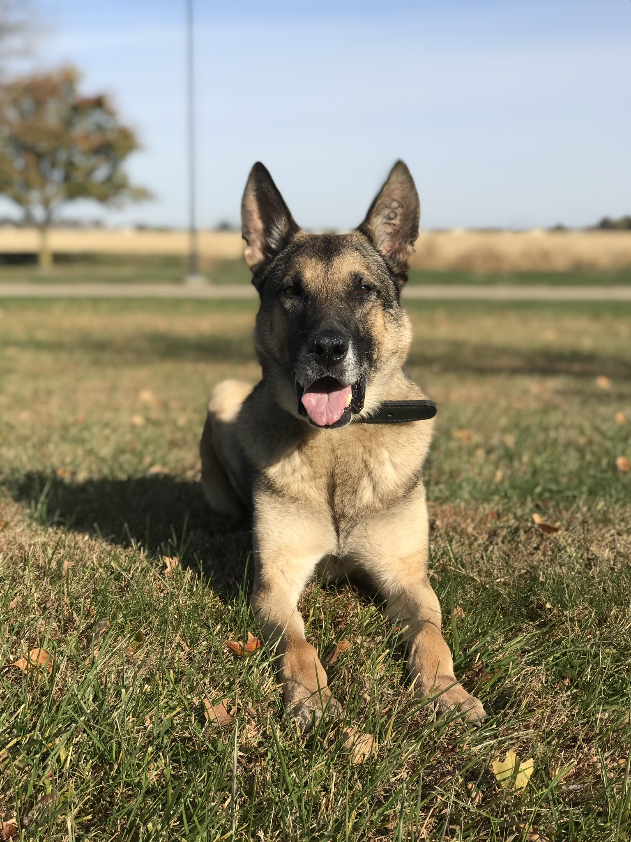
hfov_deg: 25.7
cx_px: 316
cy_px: 421
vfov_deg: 33.8
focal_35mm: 57
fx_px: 1385
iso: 20
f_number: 2.8
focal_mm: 6.6
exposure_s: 1/997
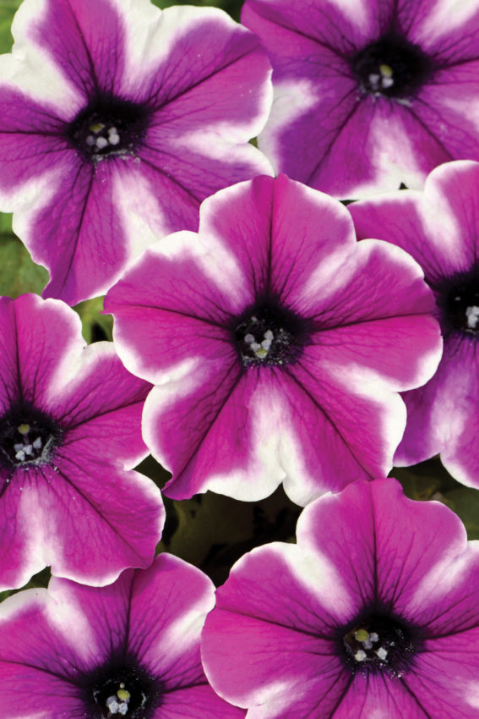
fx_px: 3142
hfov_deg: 8.7
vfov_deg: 13.0
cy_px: 360
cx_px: 240
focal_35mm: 158
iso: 100
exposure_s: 1/40
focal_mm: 105
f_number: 10
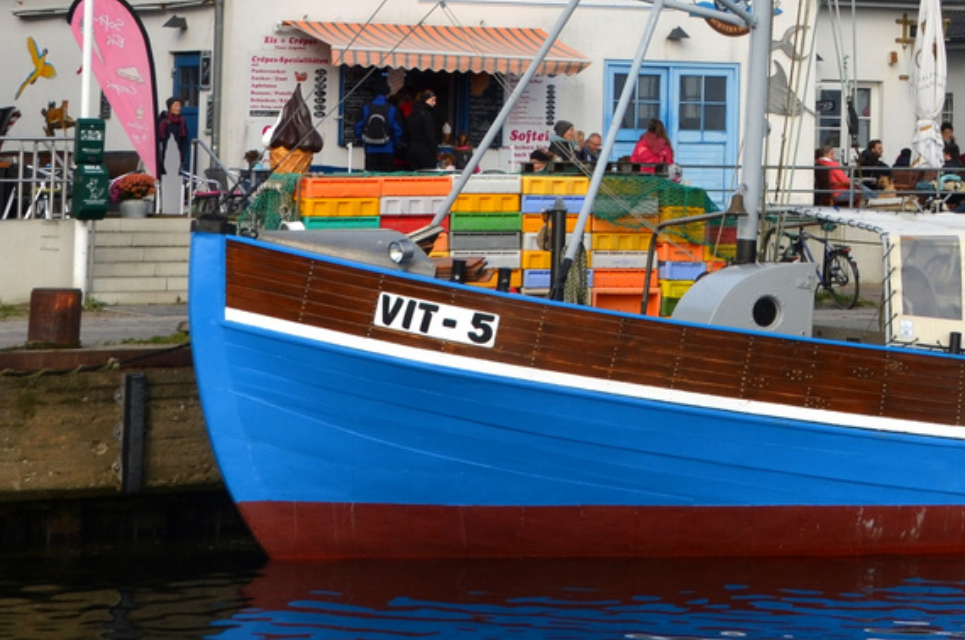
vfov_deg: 8.3
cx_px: 1113
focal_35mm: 163
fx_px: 4362
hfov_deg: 12.4
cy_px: -200
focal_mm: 38
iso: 110
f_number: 8
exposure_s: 1/250
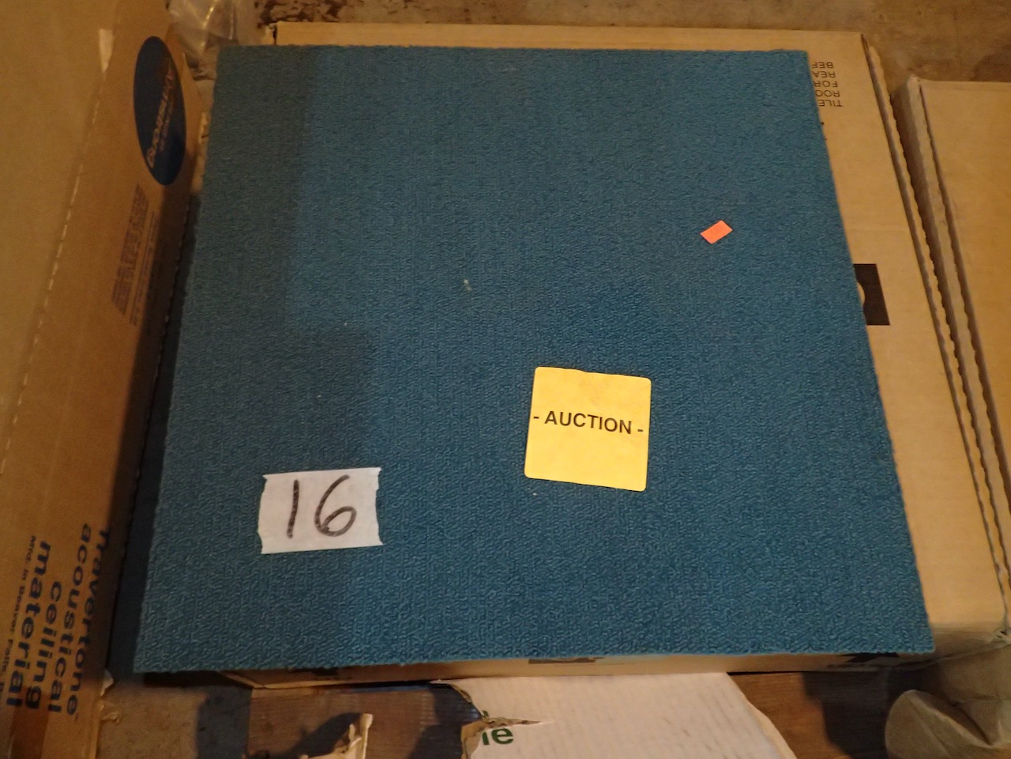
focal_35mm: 30
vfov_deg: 46.8
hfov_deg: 60.0
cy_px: 380
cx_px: 506
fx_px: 876
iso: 800
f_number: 2.3
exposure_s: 1/25
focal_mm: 5.5
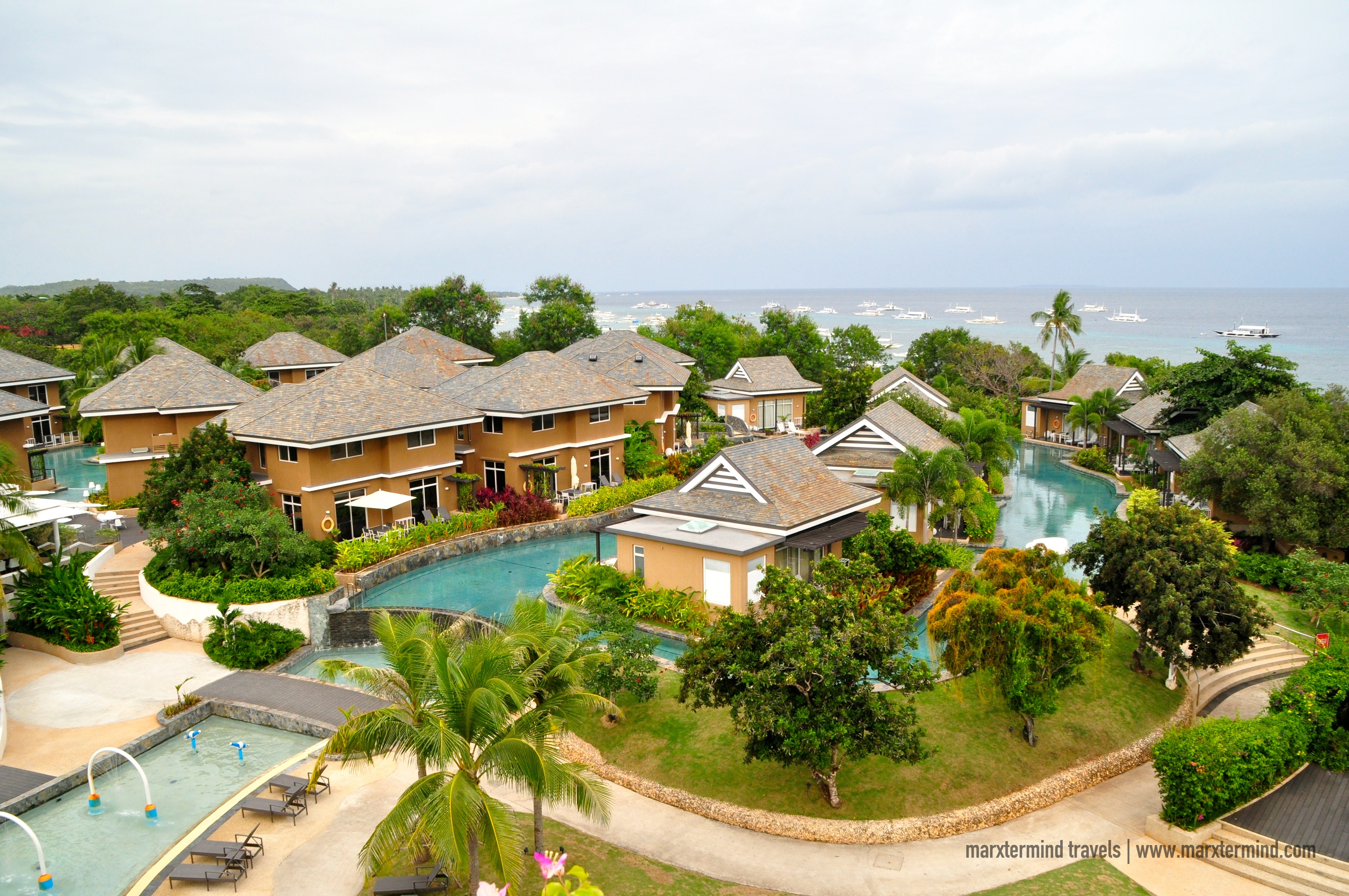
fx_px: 1011
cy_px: 448
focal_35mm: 27
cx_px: 674
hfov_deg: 67.4
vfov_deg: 47.8
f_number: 11
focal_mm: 18
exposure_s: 1/500
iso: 800
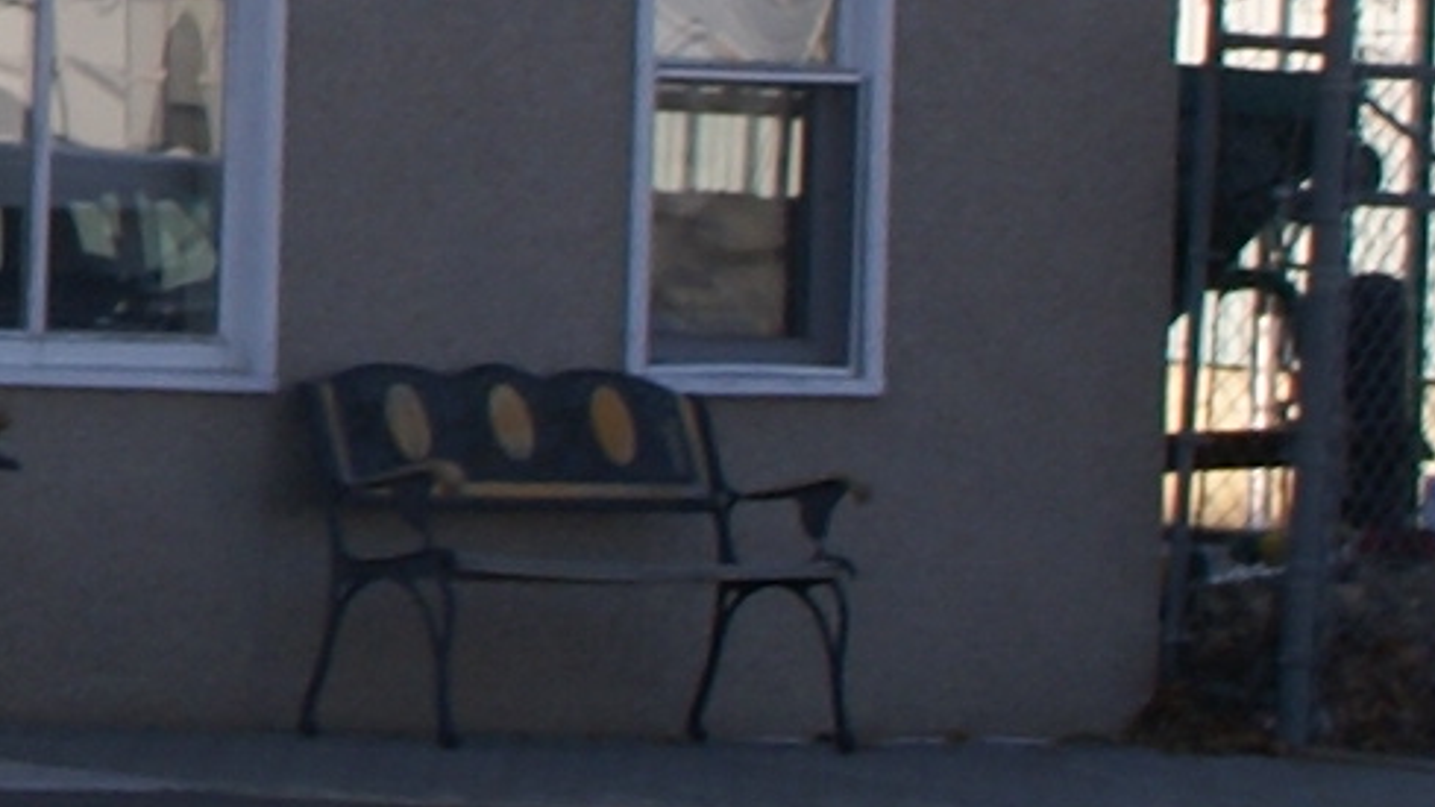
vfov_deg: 3.2
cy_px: -942
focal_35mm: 374
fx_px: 14230
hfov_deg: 5.6
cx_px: -1808
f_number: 11
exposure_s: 1/80
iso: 100
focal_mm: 30
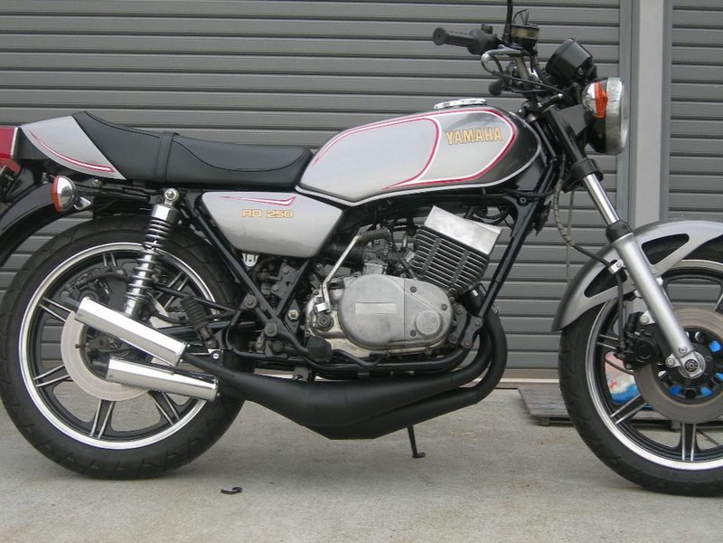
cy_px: 272
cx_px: 362
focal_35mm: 61
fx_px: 1274
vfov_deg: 24.0
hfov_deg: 31.7
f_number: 3.5
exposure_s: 1/22.3
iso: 50
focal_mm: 12.7
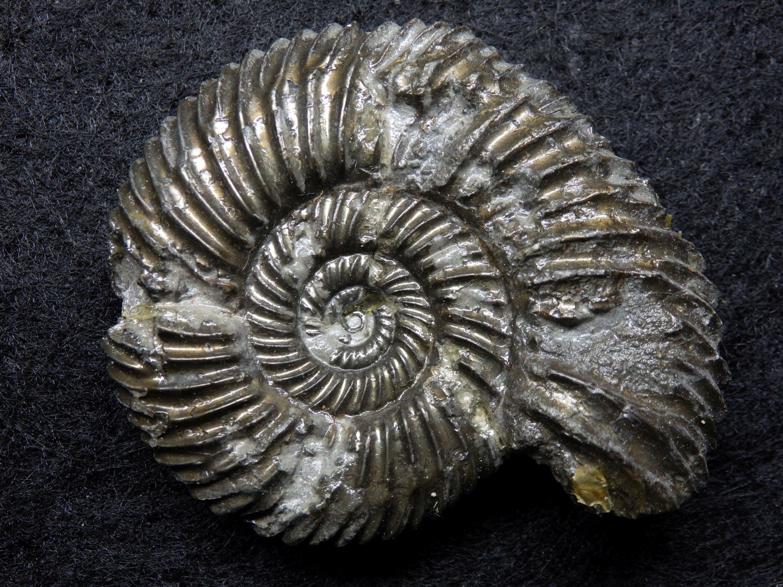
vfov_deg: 22.3
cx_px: 392
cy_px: 294
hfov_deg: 29.4
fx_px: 1493
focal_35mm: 66
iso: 400
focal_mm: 11.9
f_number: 4.4
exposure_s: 1/100
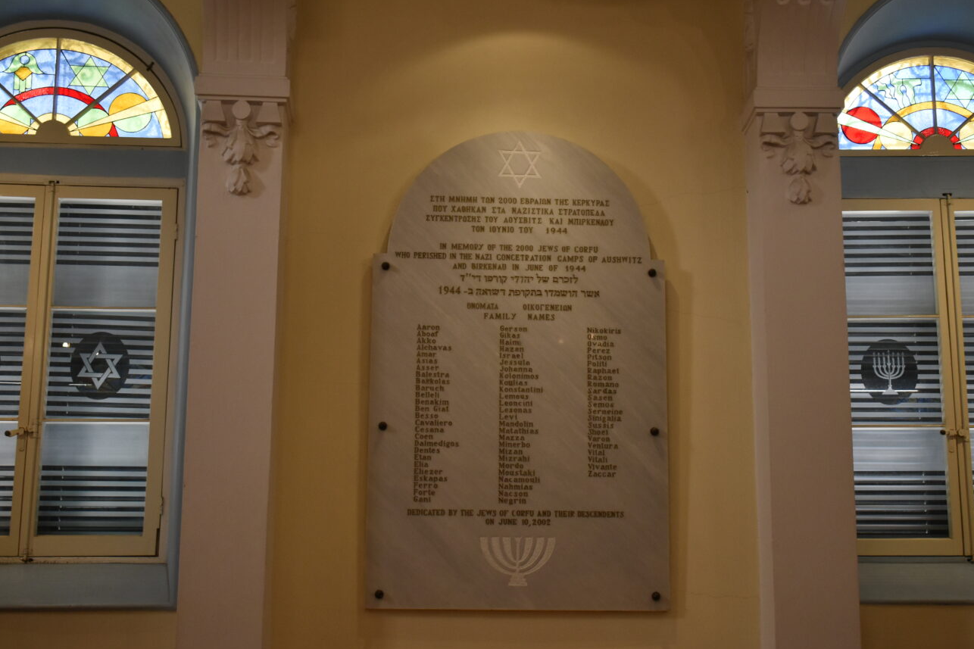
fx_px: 1163
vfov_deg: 31.2
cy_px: 331
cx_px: 497
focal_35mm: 43
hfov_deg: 45.4
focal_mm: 24
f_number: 3.8
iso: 800
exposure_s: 1/160
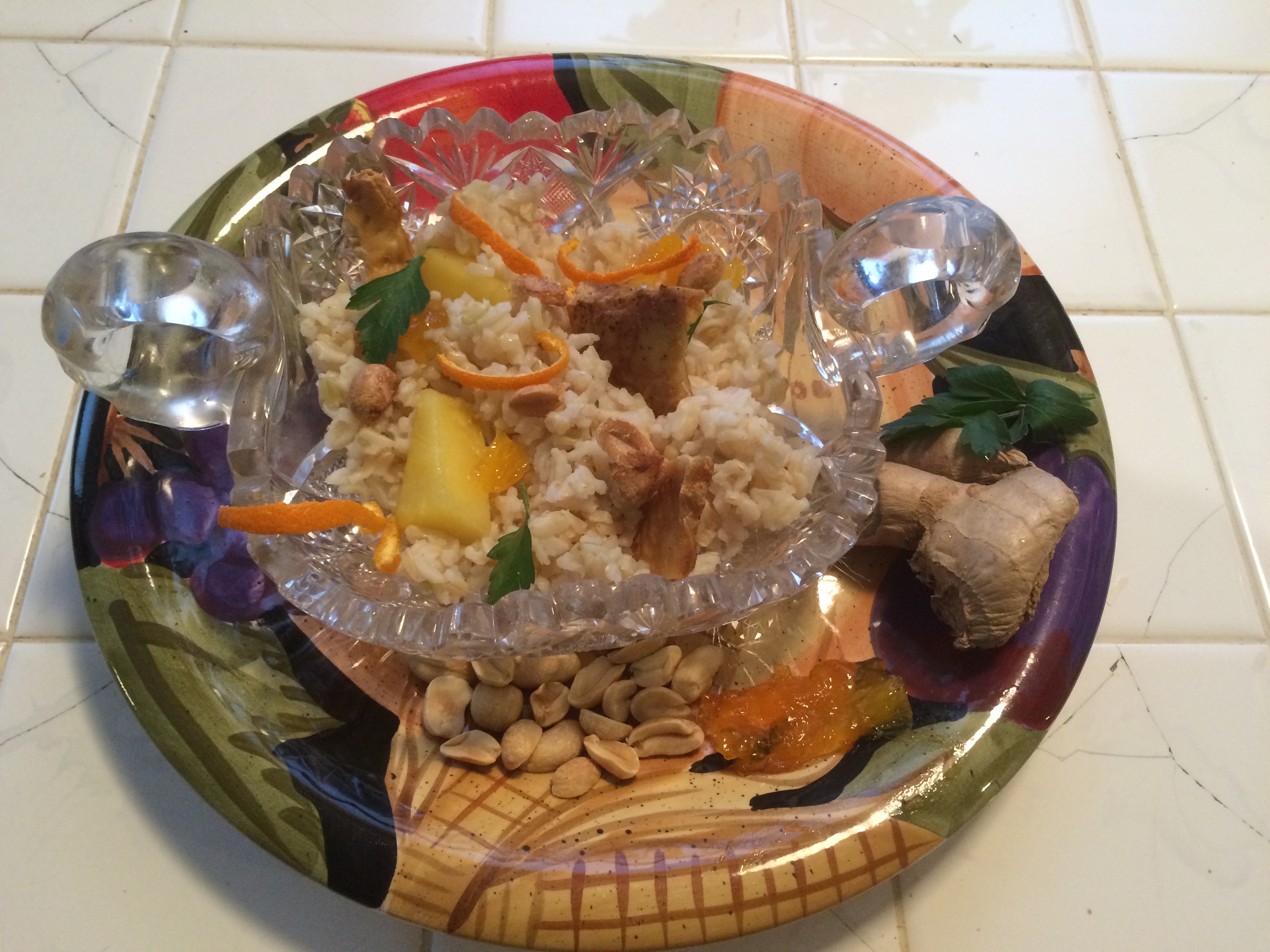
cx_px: 635
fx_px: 1064
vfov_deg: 48.2
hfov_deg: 61.7
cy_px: 476
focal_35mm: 29
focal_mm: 4.15
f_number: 2.2
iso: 200
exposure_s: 1/30
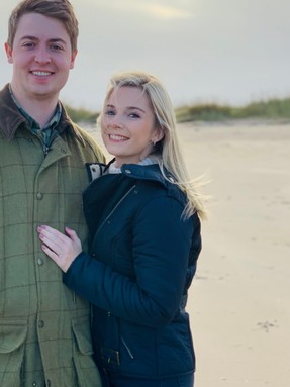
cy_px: 236
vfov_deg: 22.5
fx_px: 972
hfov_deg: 16.9
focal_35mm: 87
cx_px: 74
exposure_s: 1/218
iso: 16
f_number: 2.4
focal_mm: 6
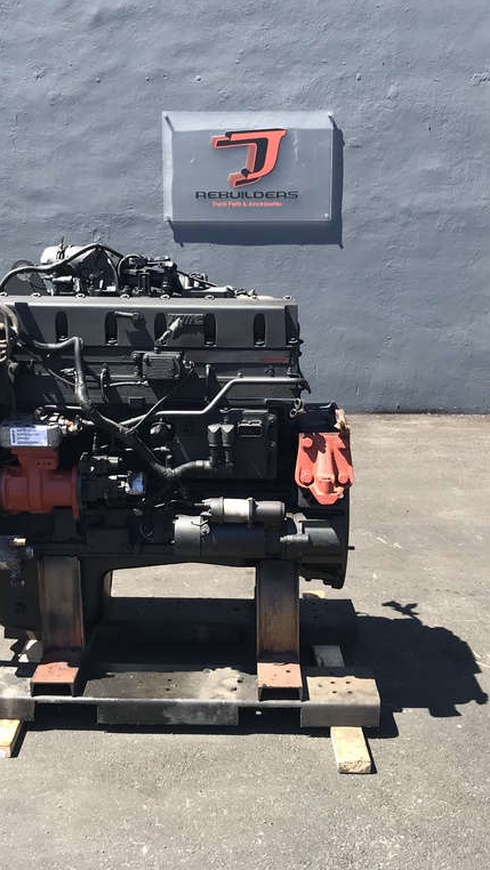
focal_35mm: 41
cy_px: 433
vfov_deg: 49.4
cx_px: 218
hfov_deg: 29.0
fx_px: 946
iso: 20
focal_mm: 3.99
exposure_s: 1/535
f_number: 1.8
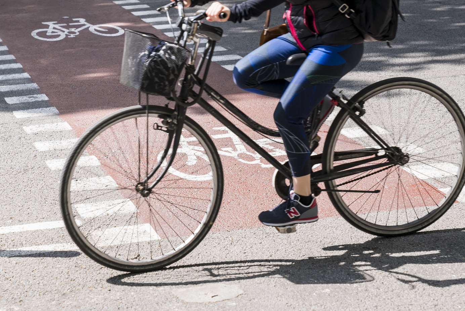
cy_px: 156
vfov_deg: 13.1
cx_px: 232
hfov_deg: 19.4
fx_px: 1357
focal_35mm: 105
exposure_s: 1/500
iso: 100
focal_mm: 70
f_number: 5
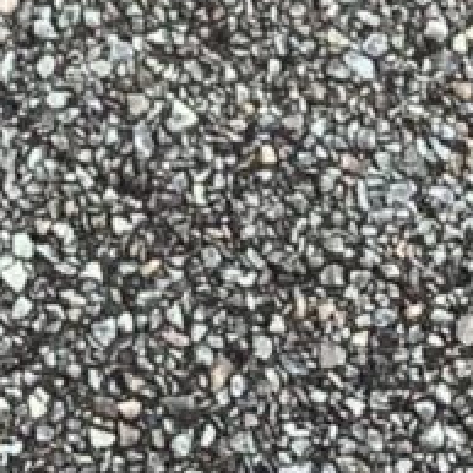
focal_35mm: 272
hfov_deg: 6.4
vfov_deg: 5.8
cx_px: 15
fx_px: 4205
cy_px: -1154
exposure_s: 1/276
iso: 16
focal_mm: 3
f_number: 1.8
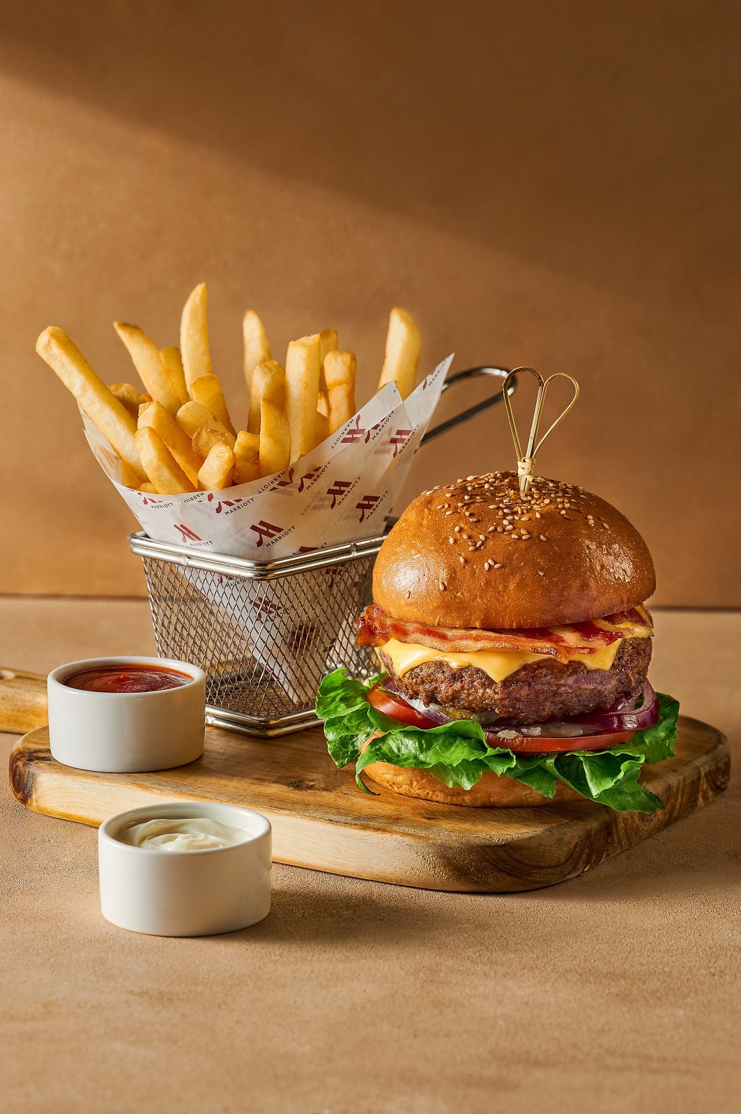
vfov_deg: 19.5
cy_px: 557
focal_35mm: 105
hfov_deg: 13.0
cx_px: 370
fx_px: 3246
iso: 160
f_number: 9
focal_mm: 105
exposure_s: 1/125
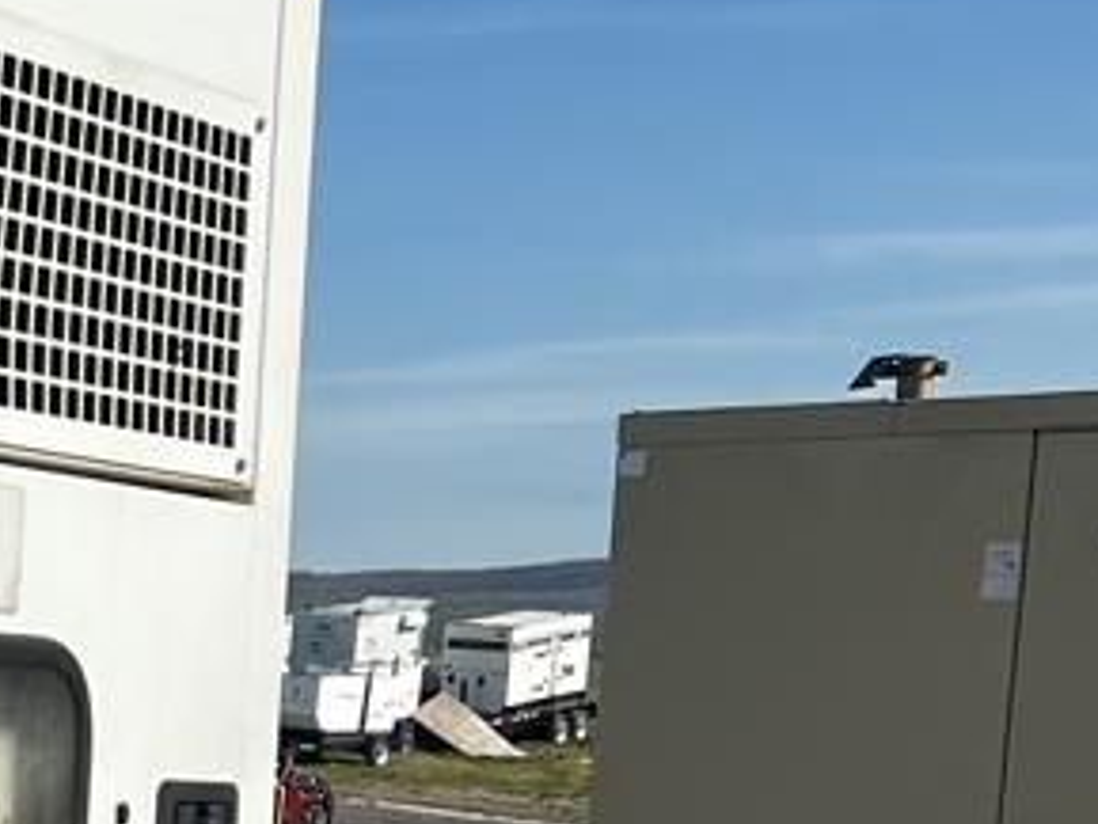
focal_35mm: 115
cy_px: 1158
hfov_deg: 14.2
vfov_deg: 12.4
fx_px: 3649
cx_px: -1128
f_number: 1.5
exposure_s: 1/4444
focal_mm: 5.7
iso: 50
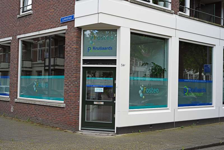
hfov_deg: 39.6
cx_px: 112
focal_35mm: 50
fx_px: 311
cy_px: 75
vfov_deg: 27.0
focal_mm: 50
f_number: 8
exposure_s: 1/320
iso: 640
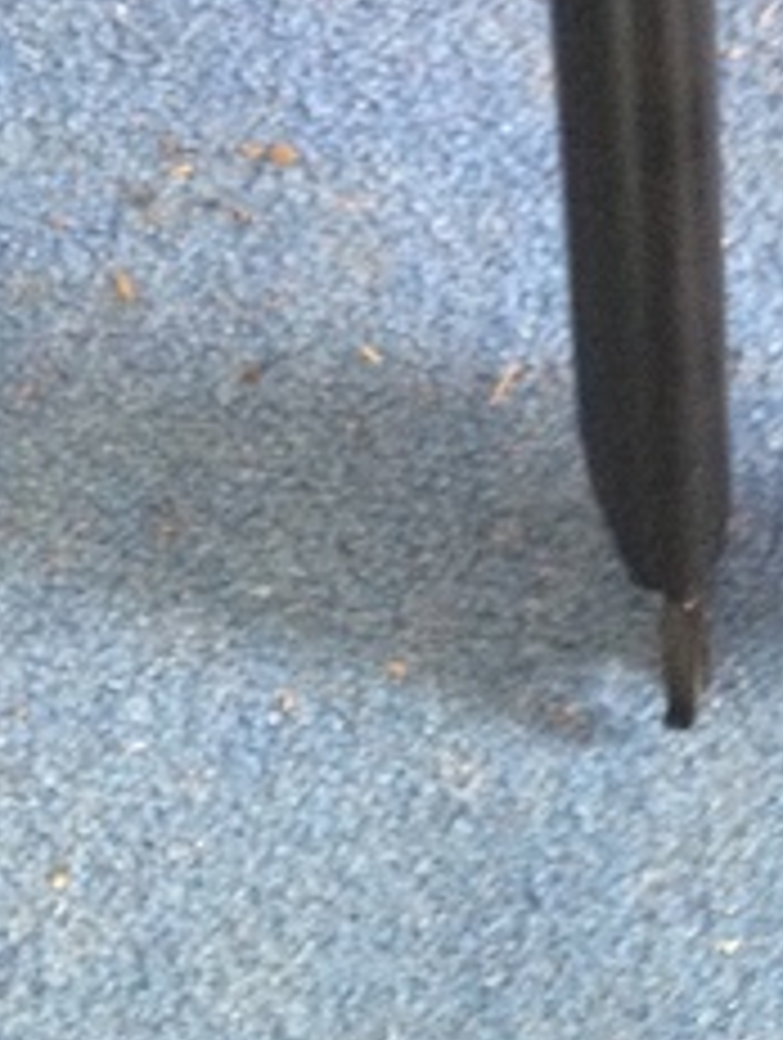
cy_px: -338
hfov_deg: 11.9
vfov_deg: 15.4
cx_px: 1035
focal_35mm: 121
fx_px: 3639
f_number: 2.4
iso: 250
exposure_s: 1/20
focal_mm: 4.28
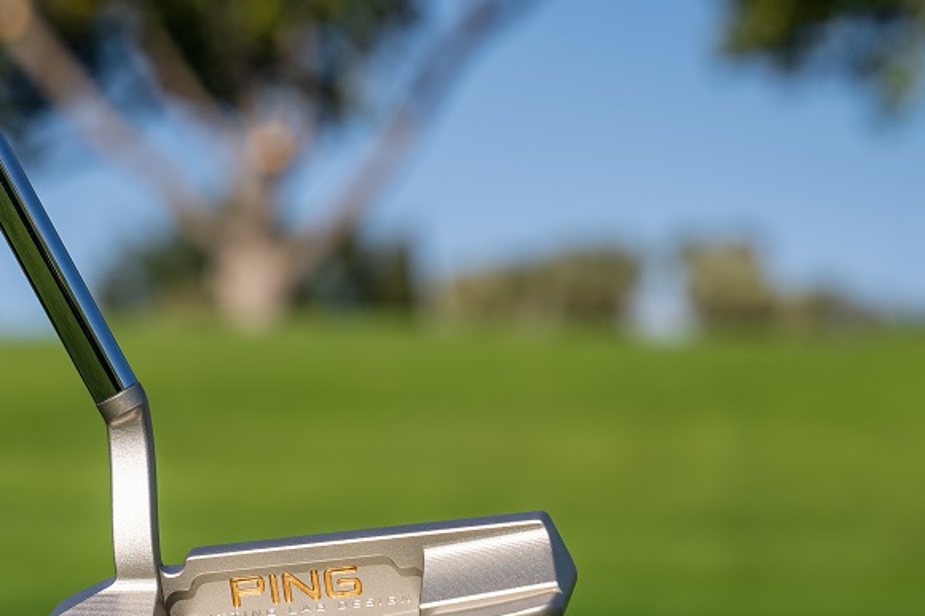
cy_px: 573
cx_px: 348
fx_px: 4032
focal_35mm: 157
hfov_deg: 13.1
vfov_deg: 8.7
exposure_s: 1/500
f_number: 6.3
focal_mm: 70
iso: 100
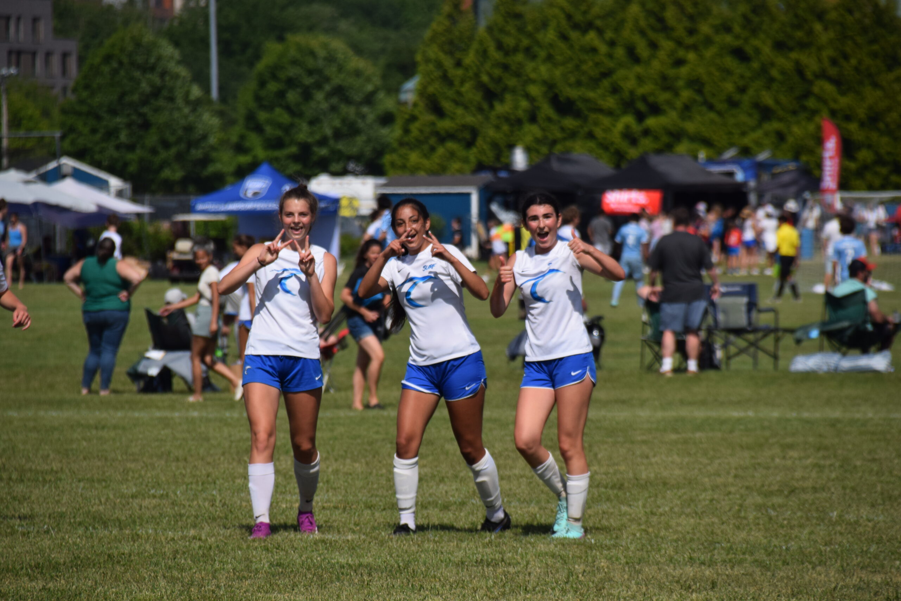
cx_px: 450
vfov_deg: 3.7
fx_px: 9385
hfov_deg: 5.5
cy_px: 300
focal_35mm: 375
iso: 320
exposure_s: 1/2000
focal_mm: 250
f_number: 8
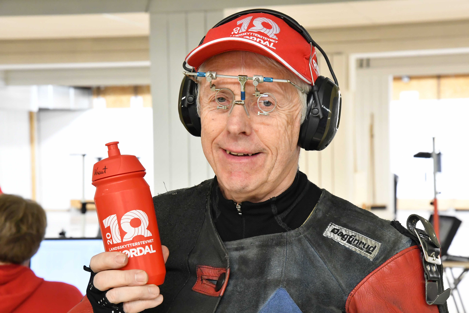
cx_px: 234
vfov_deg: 16.3
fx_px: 1094
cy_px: 156
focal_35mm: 84
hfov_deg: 24.2
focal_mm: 56
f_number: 8
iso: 4500
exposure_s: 1/100
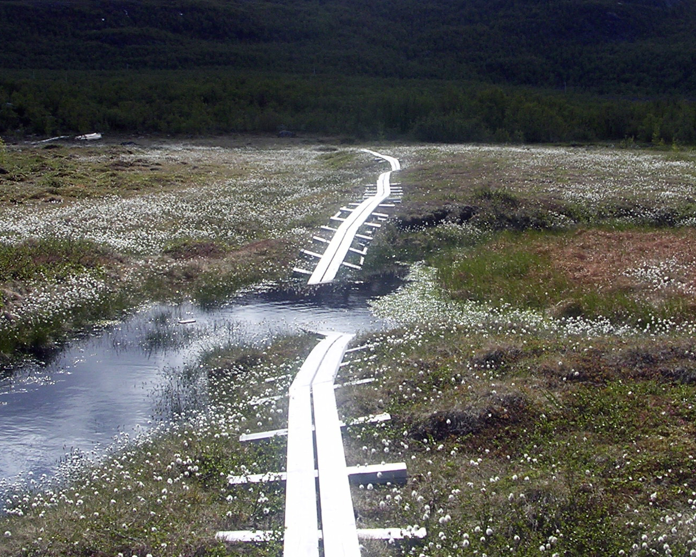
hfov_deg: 32.4
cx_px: 402
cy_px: 237
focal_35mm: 58
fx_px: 1195
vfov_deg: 26.2
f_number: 5.6
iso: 100
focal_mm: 5.8
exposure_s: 1/280
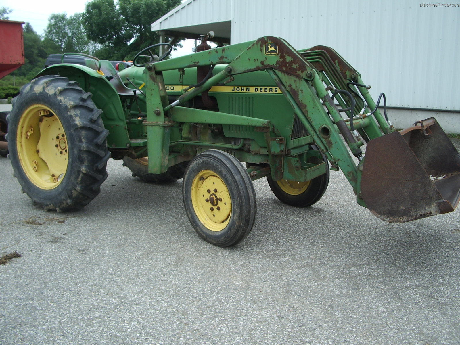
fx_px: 465
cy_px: 172
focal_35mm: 35
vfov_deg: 40.7
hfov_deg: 52.6
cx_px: 230
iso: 50
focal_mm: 5.8
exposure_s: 1/125
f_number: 4.3
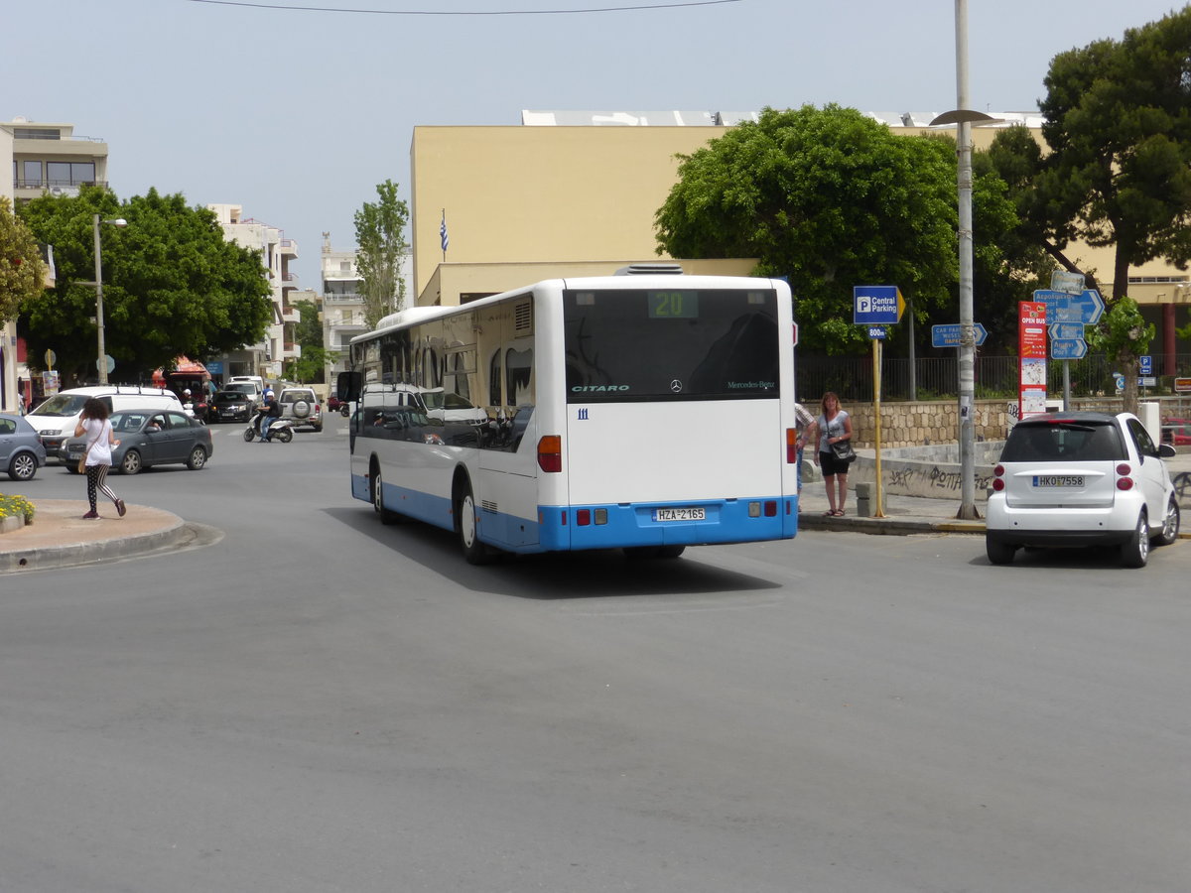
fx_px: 1514
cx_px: 596
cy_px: 446
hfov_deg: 42.9
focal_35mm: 44
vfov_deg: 32.9
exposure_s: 1/1000
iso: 100
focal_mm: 7.9
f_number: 4.1
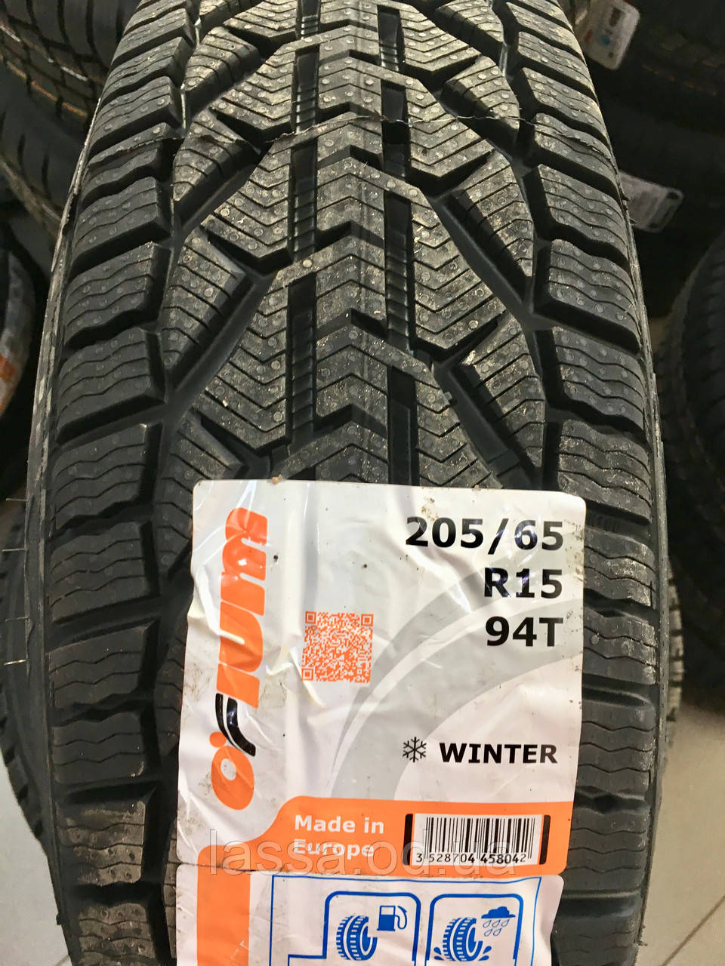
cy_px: 483
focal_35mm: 29
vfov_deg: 61.7
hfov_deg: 48.2
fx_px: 810
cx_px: 362
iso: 80
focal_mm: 4.15
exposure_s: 1/33
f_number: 2.2
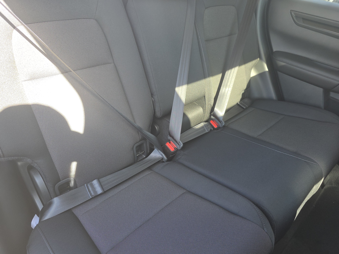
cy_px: 127
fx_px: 225
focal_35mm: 23
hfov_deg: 73.9
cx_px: 170
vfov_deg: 58.9
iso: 80
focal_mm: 6.3
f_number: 1.7
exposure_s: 1/180
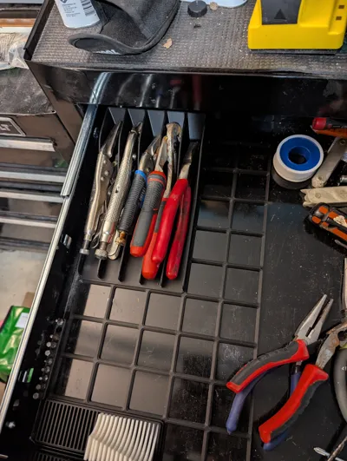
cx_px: 174
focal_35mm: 24
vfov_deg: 71.5
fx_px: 320
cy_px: 230
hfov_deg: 57.0
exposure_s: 1/24
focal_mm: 6.81
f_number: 1.85
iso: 283
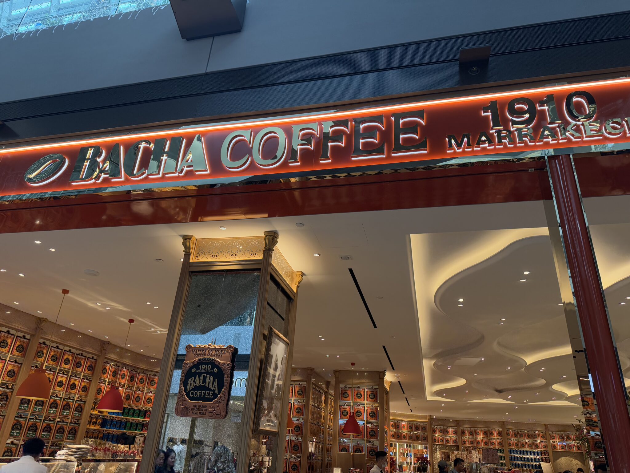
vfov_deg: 56.8
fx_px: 437
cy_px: 236
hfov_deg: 71.6
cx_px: 315
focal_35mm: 24
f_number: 1.78
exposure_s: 1/201
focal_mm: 6.76
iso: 200
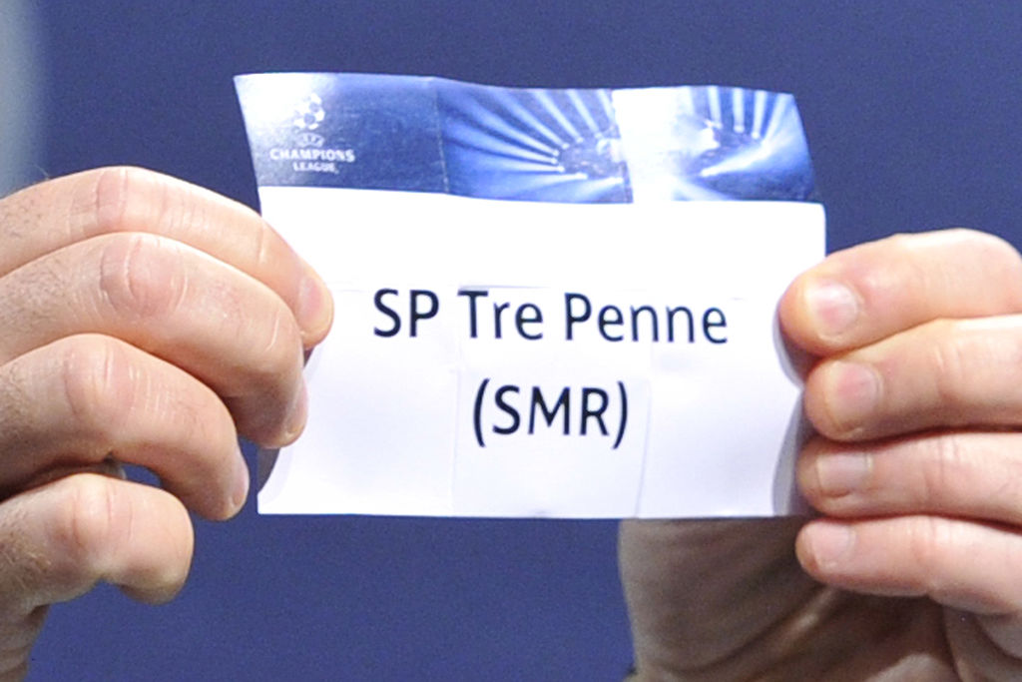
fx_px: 3549
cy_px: 341
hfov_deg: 16.4
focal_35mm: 125
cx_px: 511
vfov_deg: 11.0
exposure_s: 1/200
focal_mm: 125
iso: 1600
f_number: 4
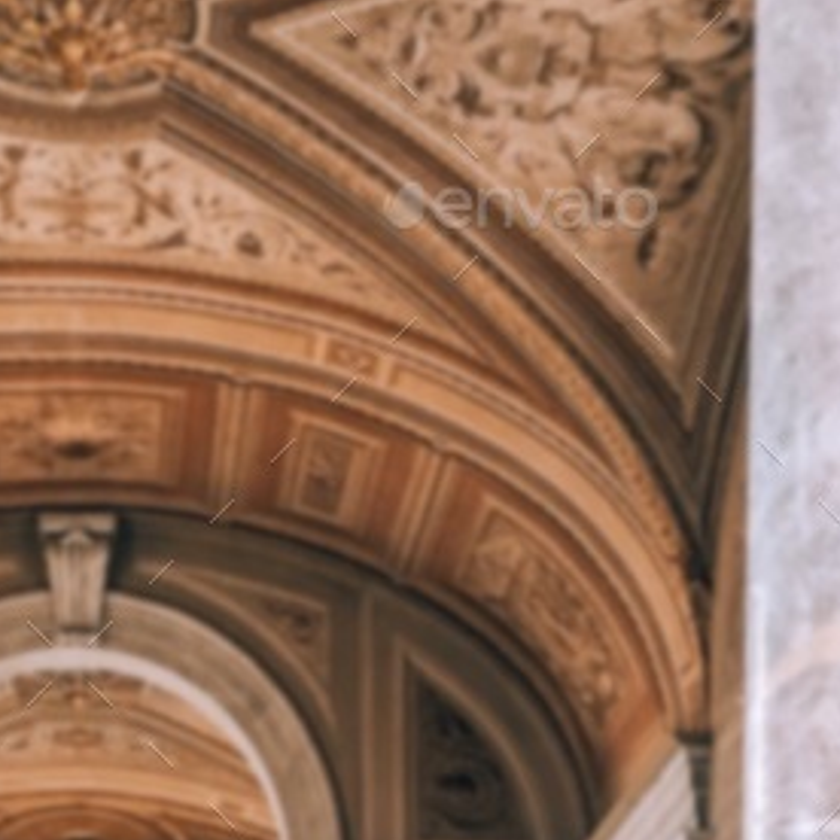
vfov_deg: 22.2
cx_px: 55
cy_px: 948
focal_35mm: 73
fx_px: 2004
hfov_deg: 23.0
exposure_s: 1/35
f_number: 2.2
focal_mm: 4.15
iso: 32
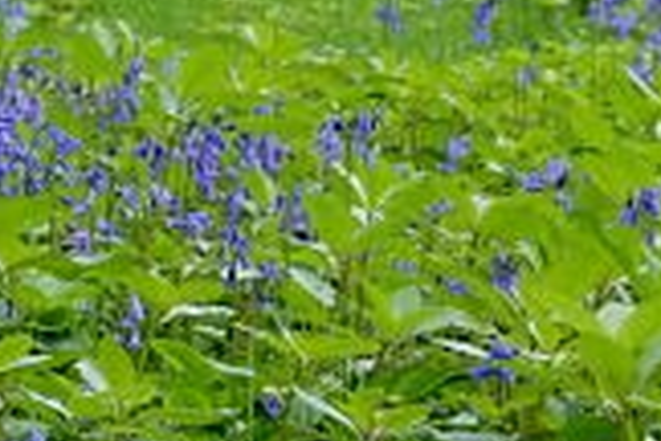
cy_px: 641
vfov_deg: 2.8
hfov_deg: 4.1
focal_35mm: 498
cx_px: 388
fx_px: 9143
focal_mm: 55
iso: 400
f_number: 8
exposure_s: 1/160
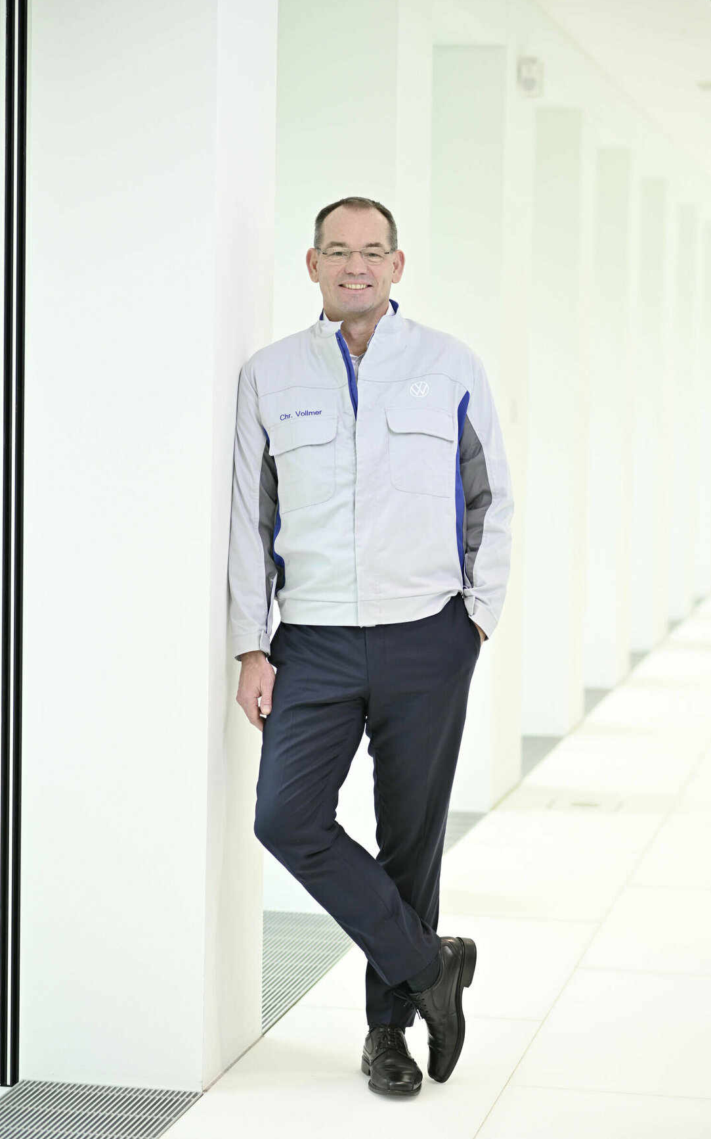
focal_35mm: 87
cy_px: 569
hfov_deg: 15.0
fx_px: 2698
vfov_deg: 23.8
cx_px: 372
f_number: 2.8
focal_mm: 85
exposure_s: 1/200
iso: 400
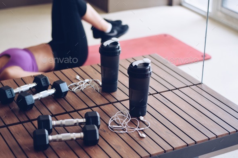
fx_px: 496
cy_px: 79
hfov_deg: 27.0
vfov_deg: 18.2
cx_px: 119
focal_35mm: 75
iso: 320
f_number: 1.8
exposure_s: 1/250
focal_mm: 50
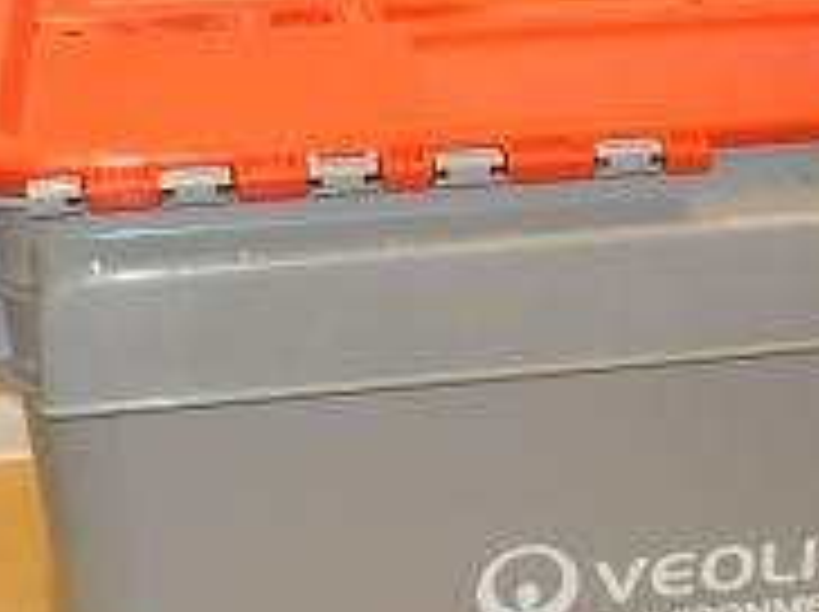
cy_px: 284
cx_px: 652
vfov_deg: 18.6
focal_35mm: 79
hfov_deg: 24.4
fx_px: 1867
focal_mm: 6.3
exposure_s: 1/45
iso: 100
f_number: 2.8
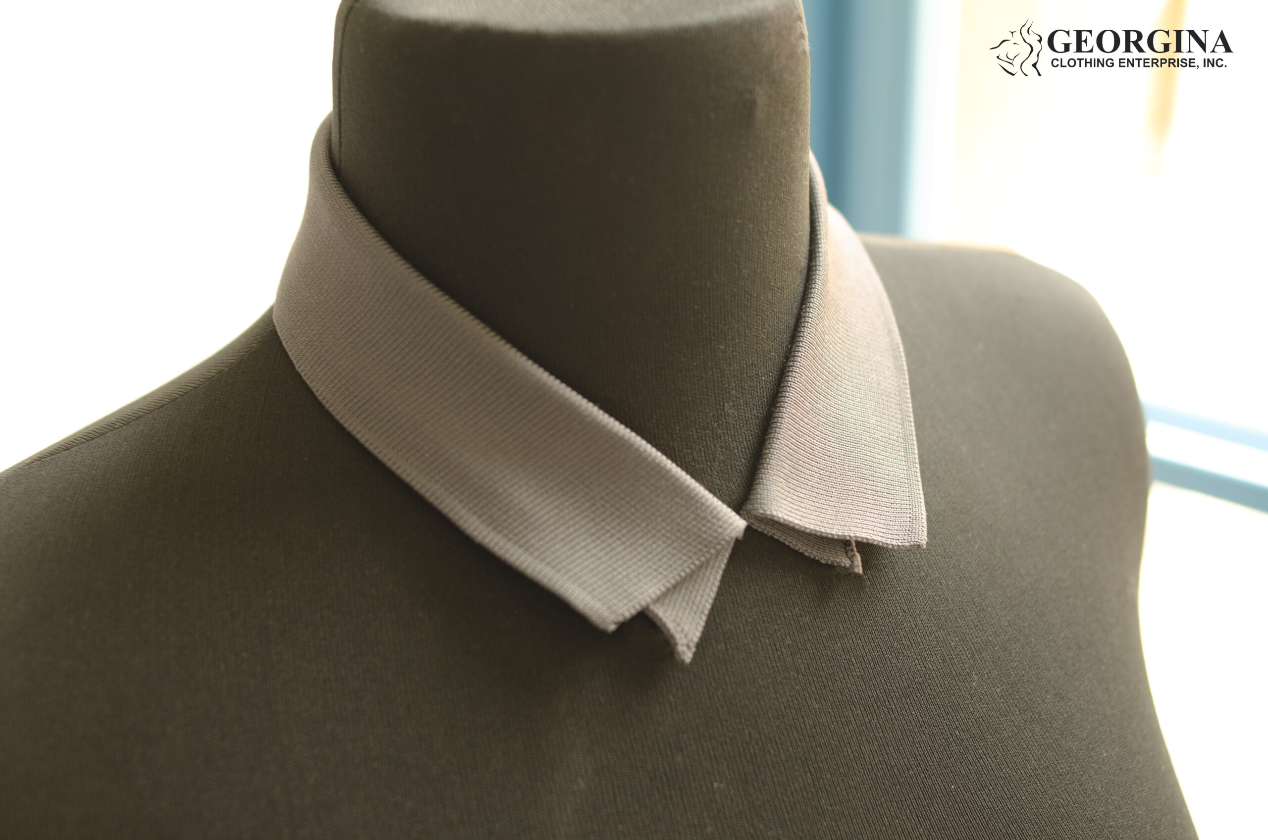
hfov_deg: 53.2
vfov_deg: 36.7
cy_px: 420
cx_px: 634
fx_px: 1265
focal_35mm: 36
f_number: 2.5
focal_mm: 24
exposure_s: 1/30
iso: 100
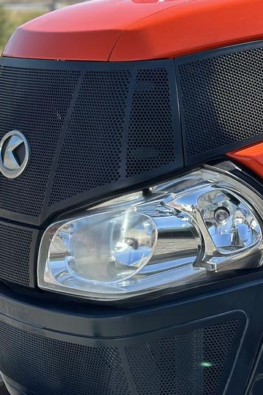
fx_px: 1216
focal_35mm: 111
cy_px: 156
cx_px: 323
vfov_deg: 18.4
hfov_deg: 12.0
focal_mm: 6.86
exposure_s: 1/2532
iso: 100
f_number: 1.78
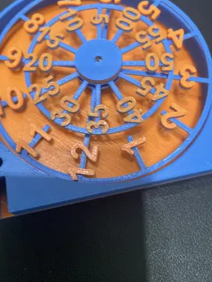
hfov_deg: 46.8
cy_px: 124
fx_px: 245
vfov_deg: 59.8
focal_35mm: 30
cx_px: 101
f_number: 1.6
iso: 320
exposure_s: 1/50
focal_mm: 4.2
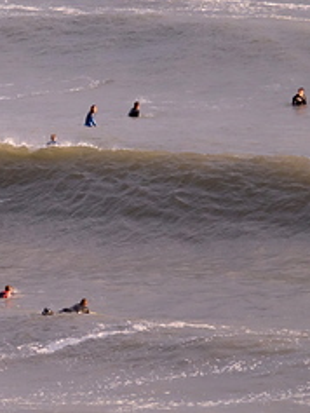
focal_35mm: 699
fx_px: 8339
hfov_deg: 2.1
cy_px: 194
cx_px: -38
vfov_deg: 2.8
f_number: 6.7
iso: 1250
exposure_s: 1/1000
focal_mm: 230
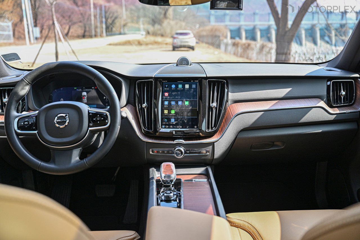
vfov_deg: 38.8
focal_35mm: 34
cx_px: 180
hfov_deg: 55.8
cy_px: 120
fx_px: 340
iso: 400
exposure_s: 1/250
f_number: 3.5
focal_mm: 34
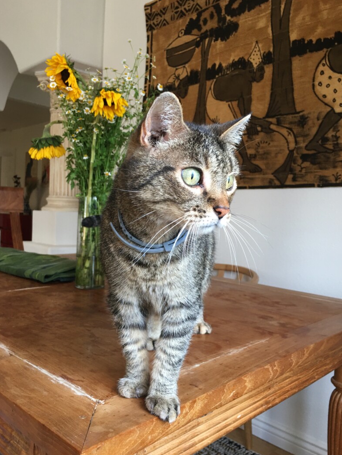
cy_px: 230
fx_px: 395
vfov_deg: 60.0
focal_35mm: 30
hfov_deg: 46.8
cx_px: 169
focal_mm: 4.15
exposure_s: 1/15
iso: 40
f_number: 2.2
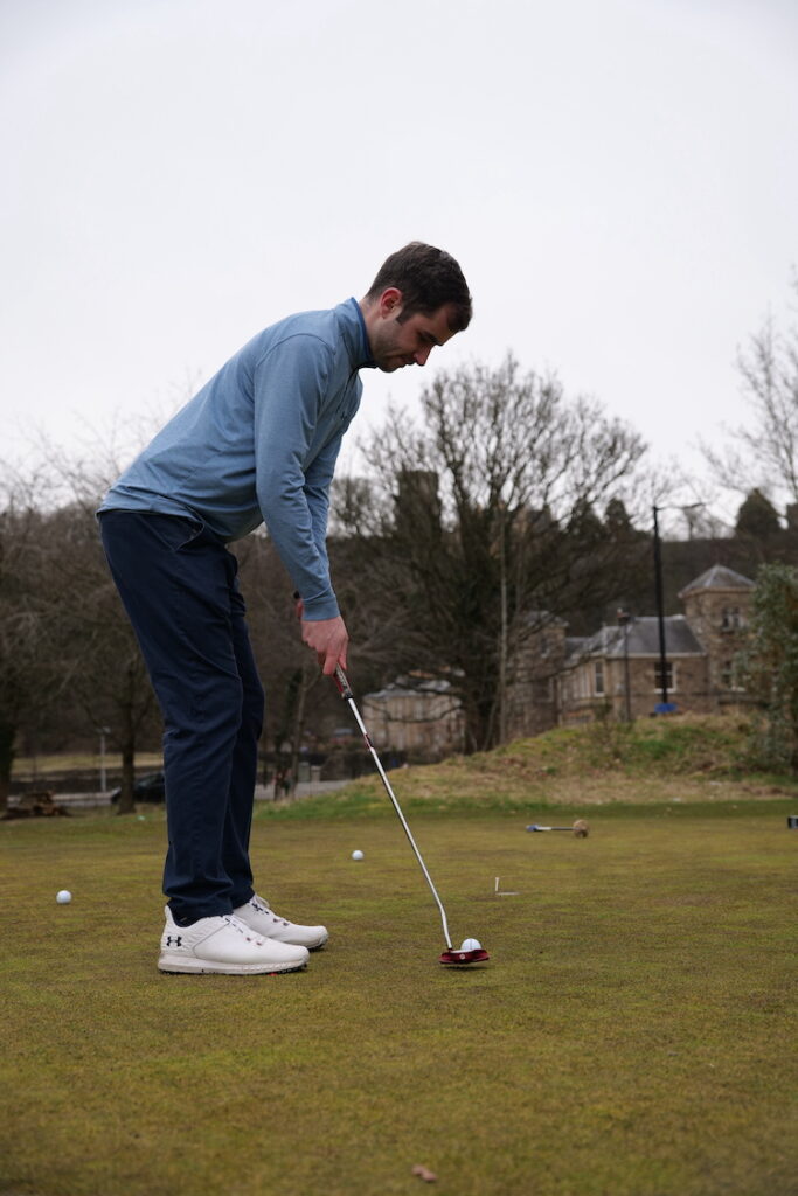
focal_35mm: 39
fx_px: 1296
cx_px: 399
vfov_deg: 49.5
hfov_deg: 34.2
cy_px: 598
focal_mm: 39
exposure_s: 1/125
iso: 125
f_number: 3.5
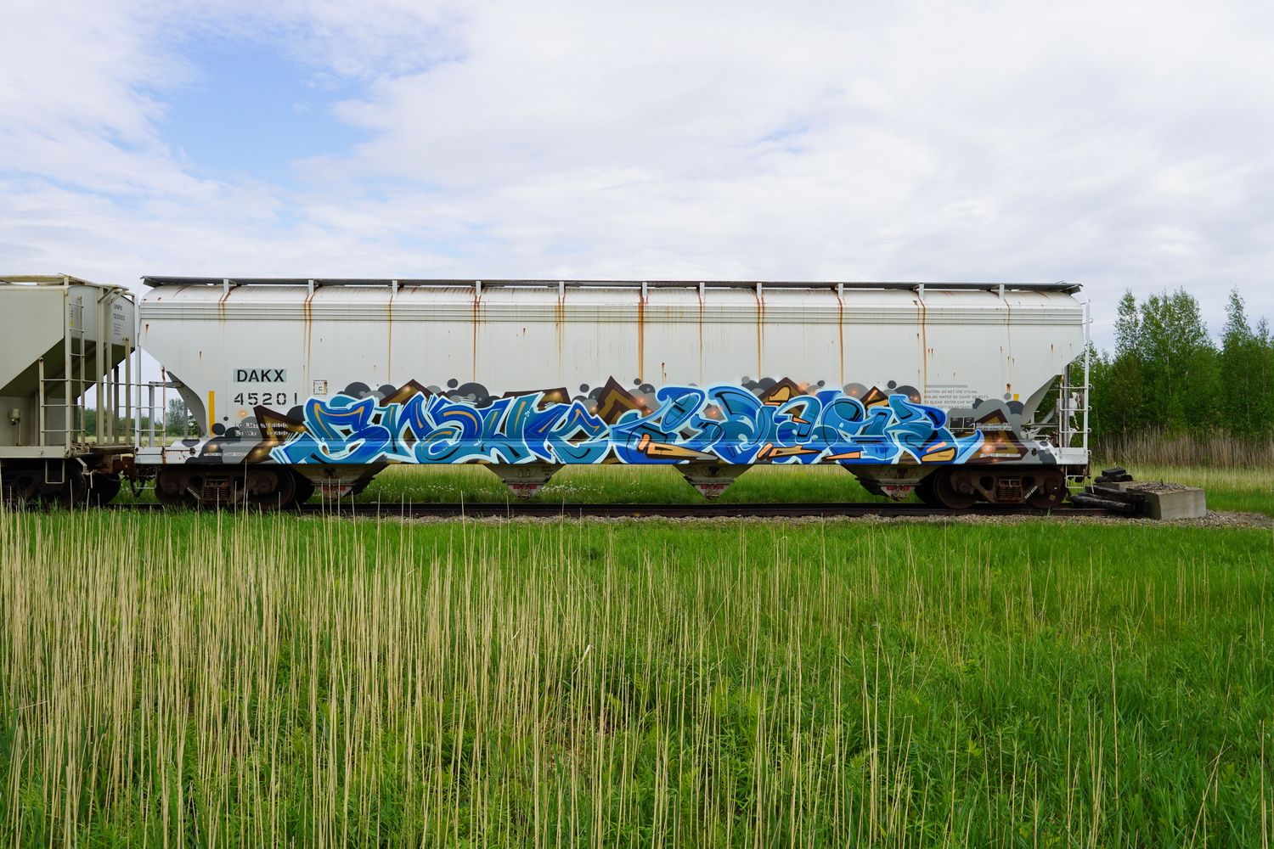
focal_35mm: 28
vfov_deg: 46.4
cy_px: 424
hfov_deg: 65.5
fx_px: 991
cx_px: 637
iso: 100
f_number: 9
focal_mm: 28
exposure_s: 1/125
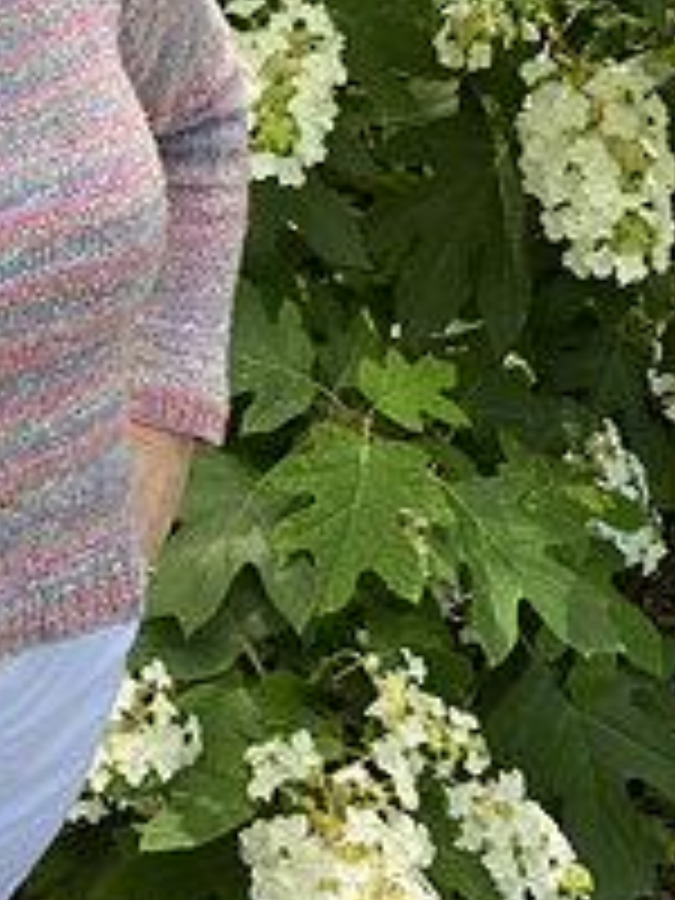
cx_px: -74
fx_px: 1690
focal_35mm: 65
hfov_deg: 21.4
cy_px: 216
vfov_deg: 29.3
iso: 64
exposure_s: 1/121
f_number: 1.8
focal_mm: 4.25
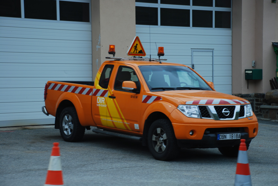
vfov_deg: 13.9
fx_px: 765
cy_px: 93
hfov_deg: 20.6
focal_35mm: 99
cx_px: 139
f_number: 5.3
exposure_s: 1/200
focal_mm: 66
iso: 100
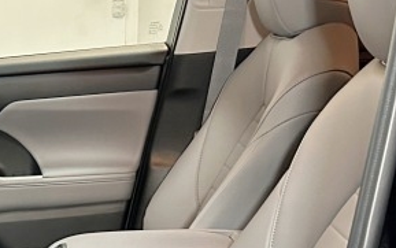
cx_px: -48
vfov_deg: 14.2
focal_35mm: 90
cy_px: 273
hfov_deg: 21.7
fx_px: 972
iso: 640
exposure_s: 1/40
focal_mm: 6.86
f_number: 1.78
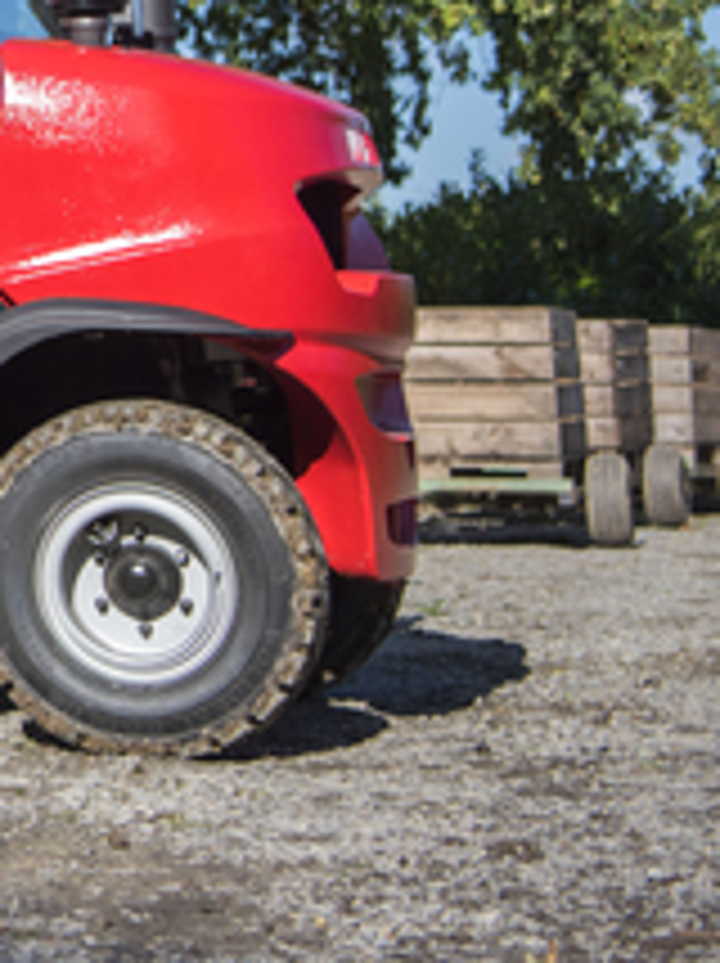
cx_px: -716
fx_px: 3501
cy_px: -29
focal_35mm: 126
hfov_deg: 10.7
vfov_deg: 15.3
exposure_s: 1/8000
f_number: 2.8
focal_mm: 40
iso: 400
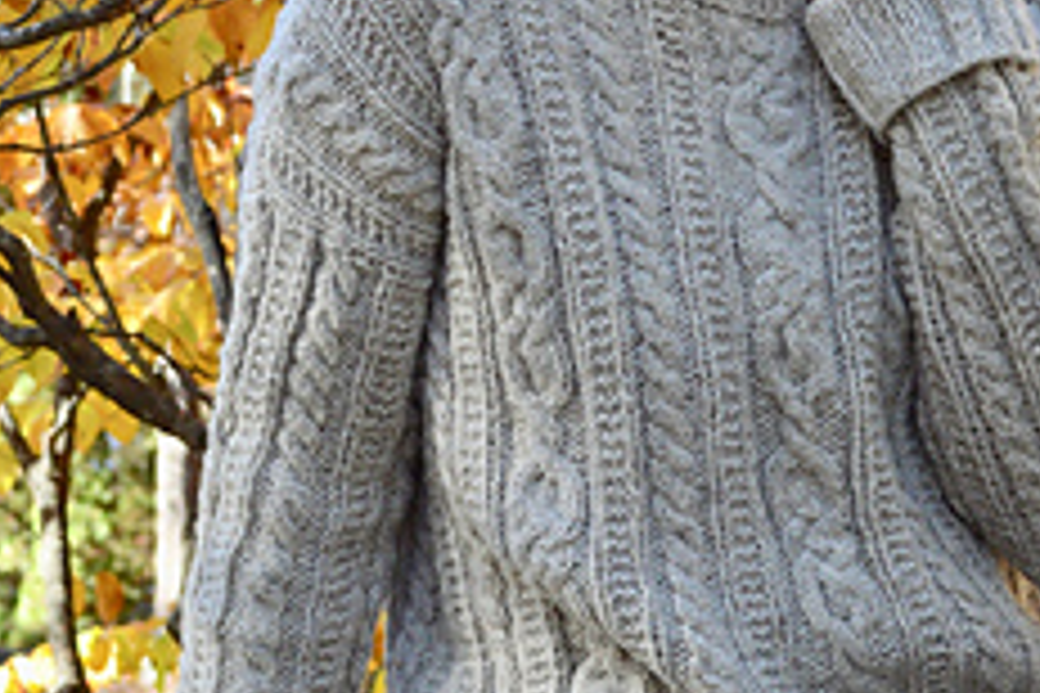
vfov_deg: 10.3
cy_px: 180
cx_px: 756
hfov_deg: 15.4
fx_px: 3842
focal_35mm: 133
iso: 360
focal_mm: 32
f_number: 5.6
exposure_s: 1/125
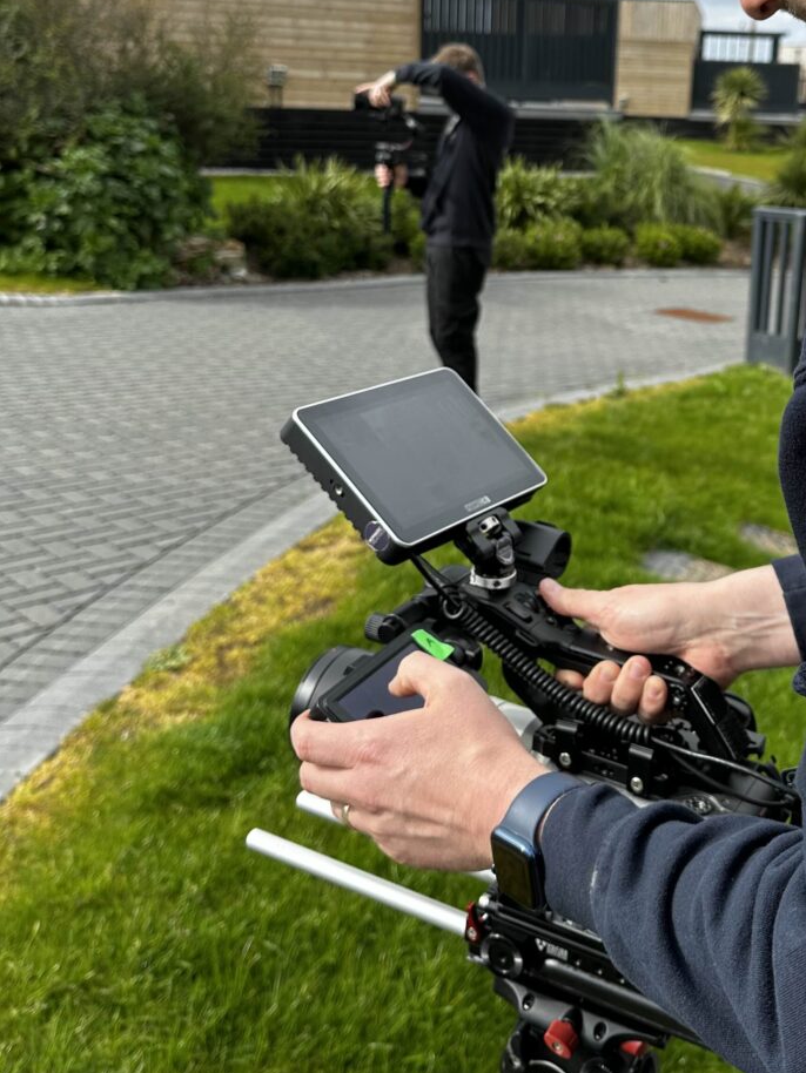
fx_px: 1303
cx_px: 572
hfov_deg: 33.9
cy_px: 347
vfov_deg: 44.1
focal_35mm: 42
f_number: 1.78
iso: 80
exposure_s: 1/1692
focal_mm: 6.86
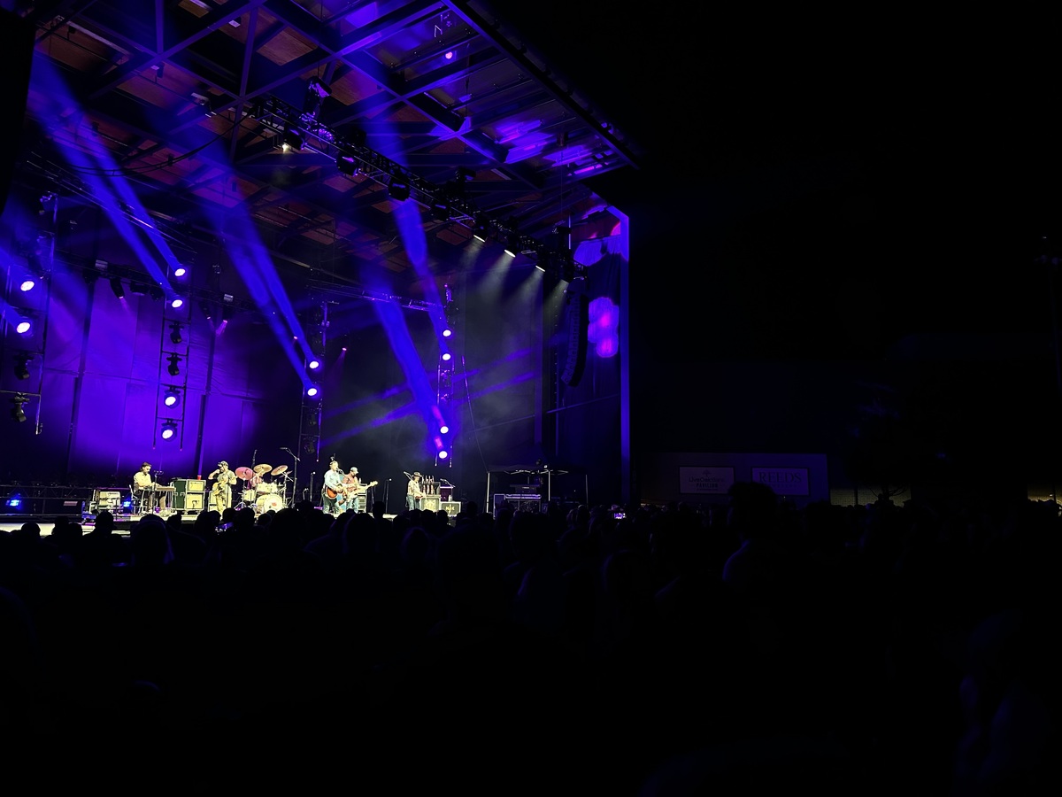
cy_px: 398
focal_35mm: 24
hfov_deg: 71.6
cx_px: 531
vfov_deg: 56.8
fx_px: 736
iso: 640
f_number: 1.78
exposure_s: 1/60
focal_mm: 6.86
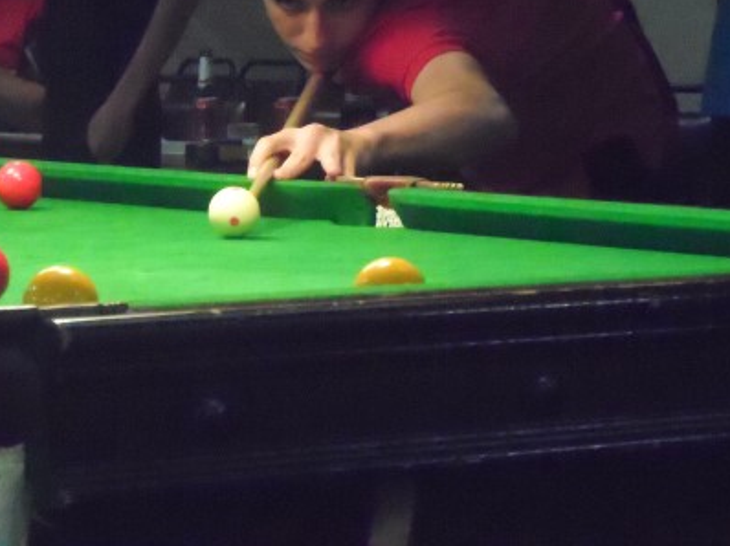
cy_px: 108
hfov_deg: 10.2
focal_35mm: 193
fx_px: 4068
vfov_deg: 7.7
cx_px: 154
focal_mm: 19.5
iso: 3200
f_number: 4.6
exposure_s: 1/60
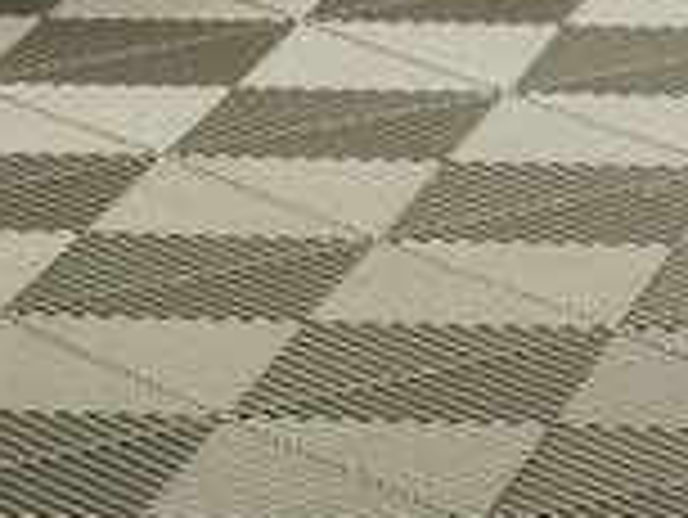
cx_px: 630
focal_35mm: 308
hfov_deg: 6.4
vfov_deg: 4.7
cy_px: -824
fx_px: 6126
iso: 250
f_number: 5.6
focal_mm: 23
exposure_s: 1/200
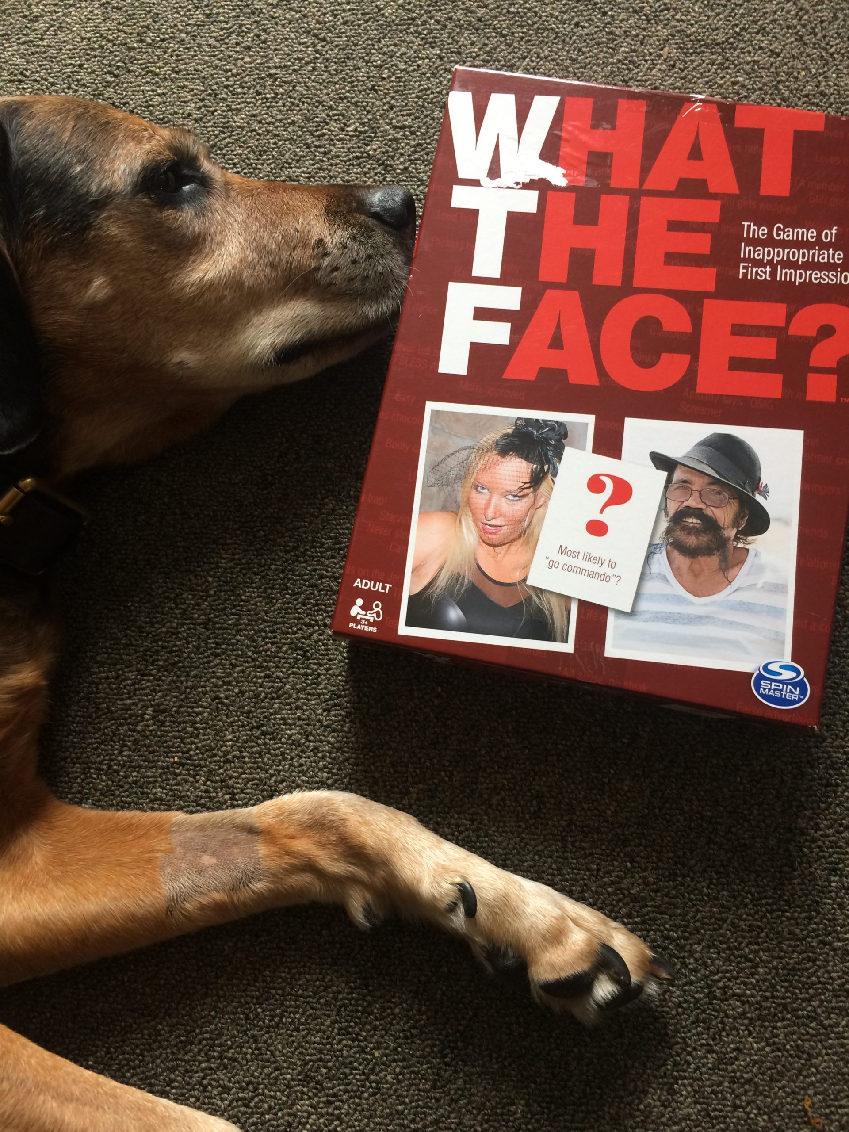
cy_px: 566
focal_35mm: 29
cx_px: 424
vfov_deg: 61.7
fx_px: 948
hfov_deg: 48.2
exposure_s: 1/30
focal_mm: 4.15
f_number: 2.2
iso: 64
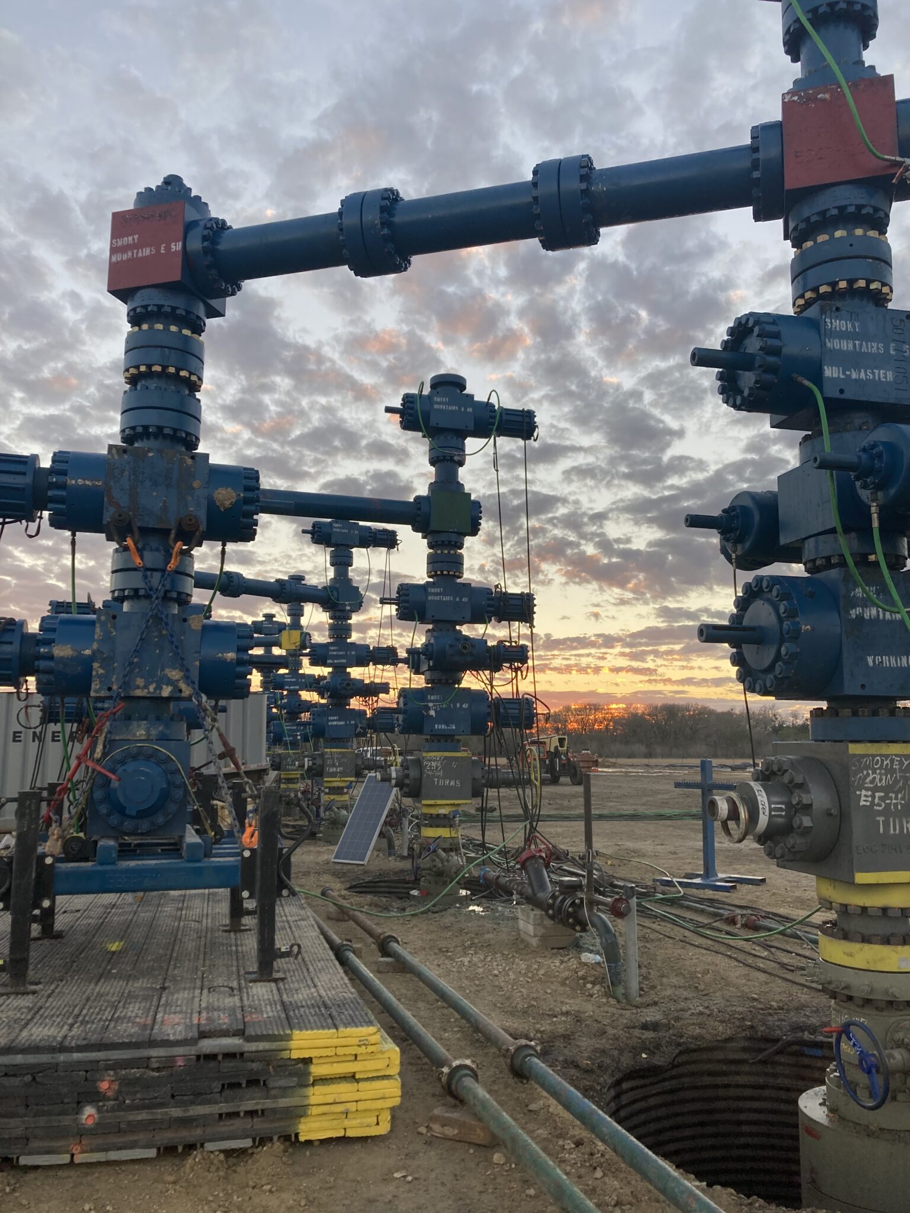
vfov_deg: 63.4
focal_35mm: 28
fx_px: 981
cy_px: 606
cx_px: 455
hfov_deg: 49.7
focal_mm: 3.99
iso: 32
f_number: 1.8
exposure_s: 1/121
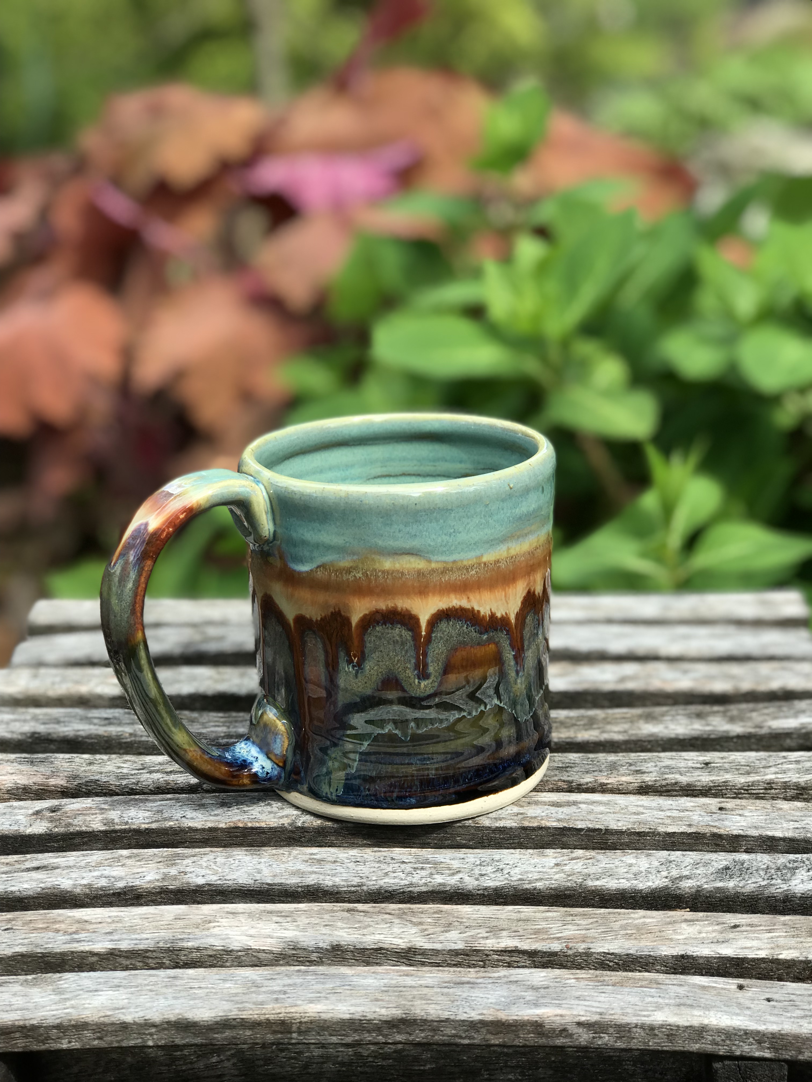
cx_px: 406
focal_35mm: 57
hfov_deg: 25.7
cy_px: 541
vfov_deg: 33.8
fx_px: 1783
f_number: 2.8
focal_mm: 6.6
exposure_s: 1/146
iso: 20
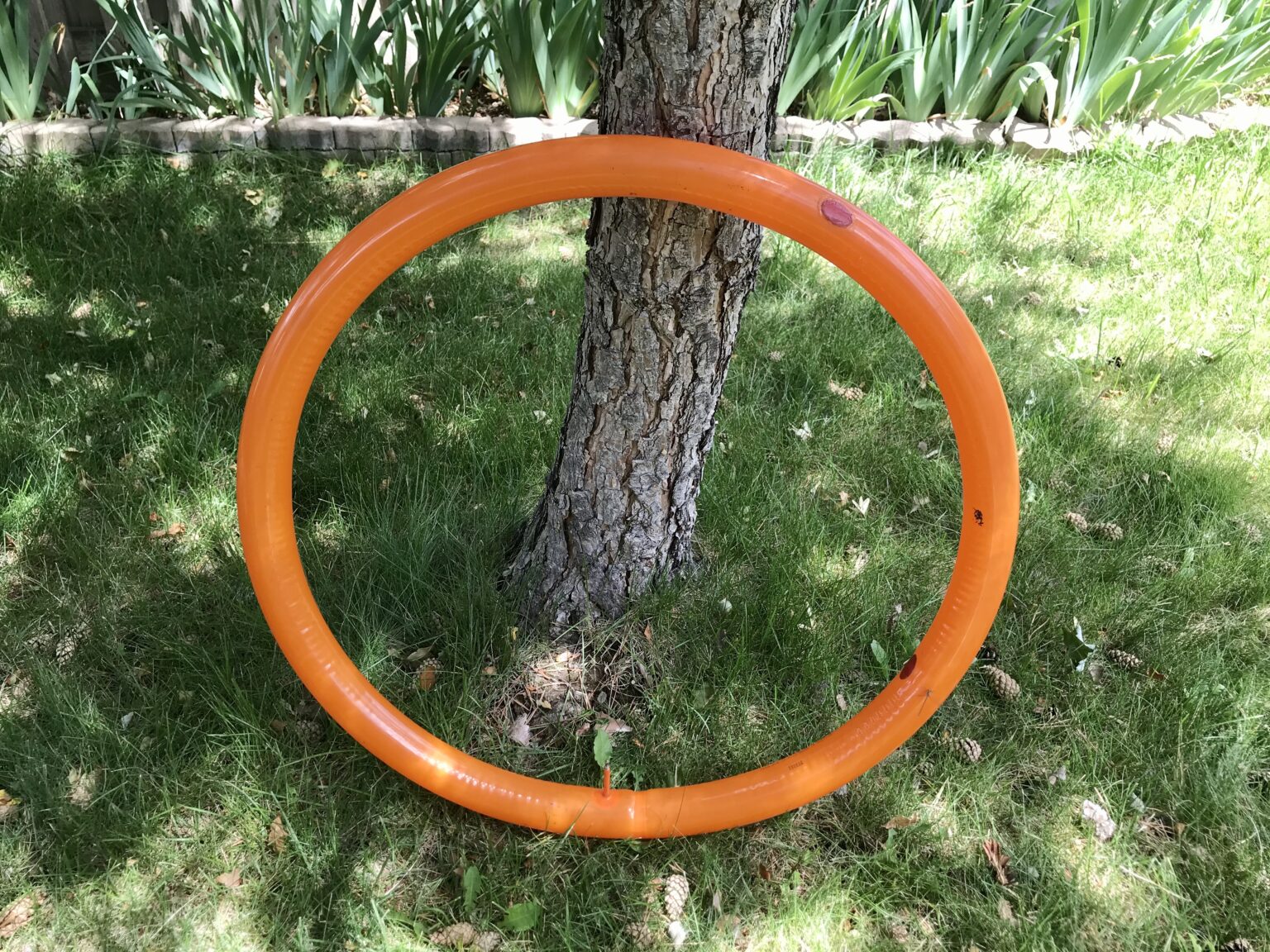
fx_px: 1027
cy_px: 476
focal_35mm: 28
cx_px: 635
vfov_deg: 49.7
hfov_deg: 63.4
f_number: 1.8
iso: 20
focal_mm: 3.99
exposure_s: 1/239
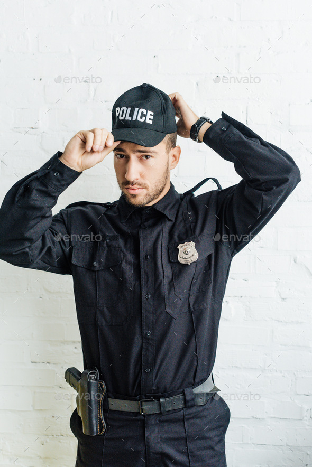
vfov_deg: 39.6
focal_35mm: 50
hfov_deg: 27.0
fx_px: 649
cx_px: 156
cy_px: 234
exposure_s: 1/160
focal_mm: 50
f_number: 3.5
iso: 640
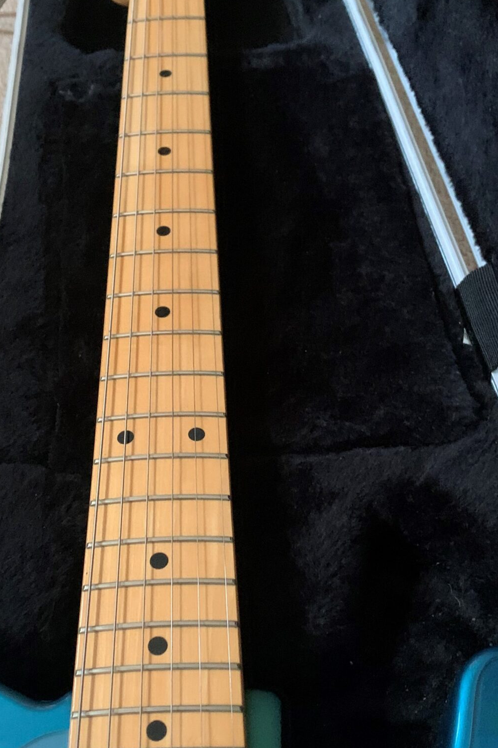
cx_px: 196
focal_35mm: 46
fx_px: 955
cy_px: 416
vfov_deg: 42.7
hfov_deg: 29.2
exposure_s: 1/30
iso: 640
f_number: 1.8
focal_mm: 4.25
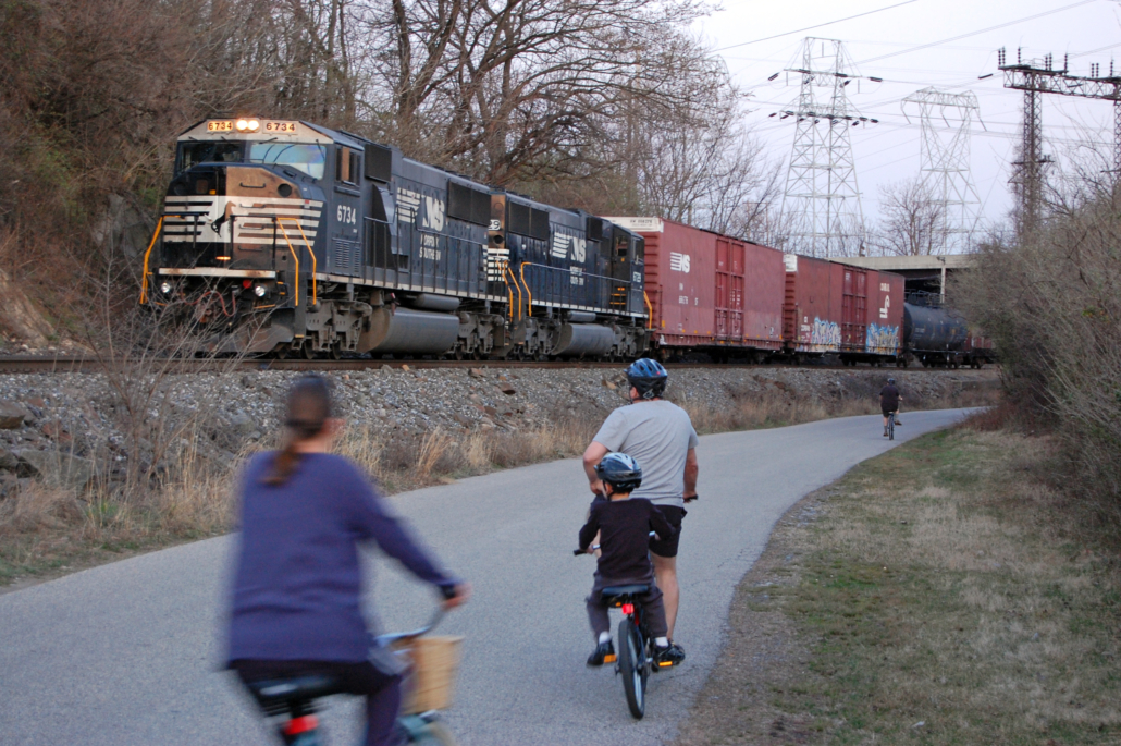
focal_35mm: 82
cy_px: 373
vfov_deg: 16.5
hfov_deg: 24.6
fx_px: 2567
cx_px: 560
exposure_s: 1/25
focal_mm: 55
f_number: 5.6
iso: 800
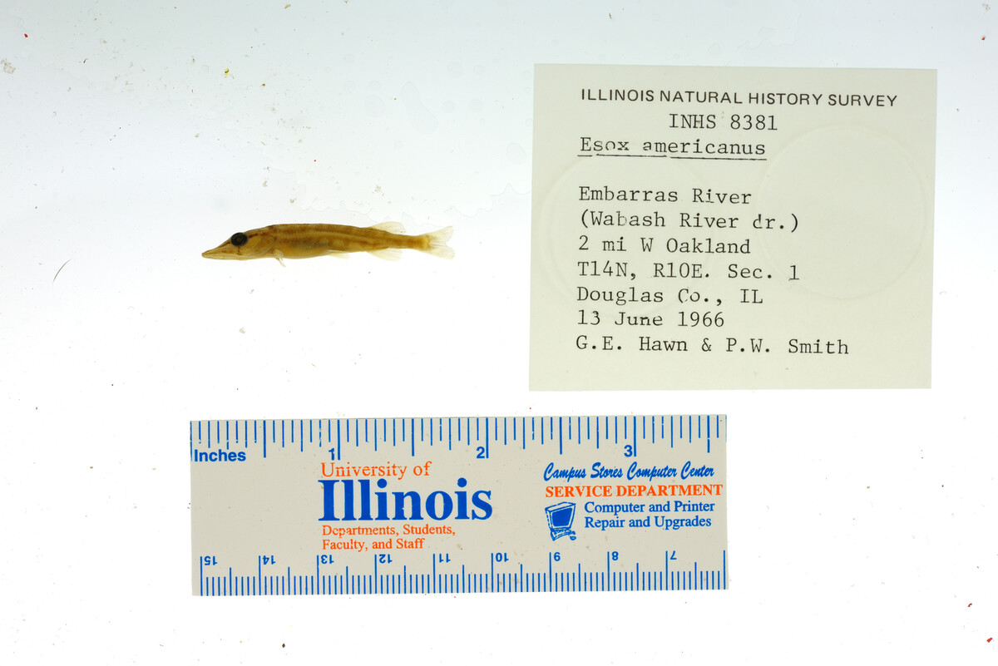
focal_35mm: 60
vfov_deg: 22.6
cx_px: 499
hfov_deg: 33.4
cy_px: 333
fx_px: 1664
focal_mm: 60
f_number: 10
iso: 100
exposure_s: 1/200
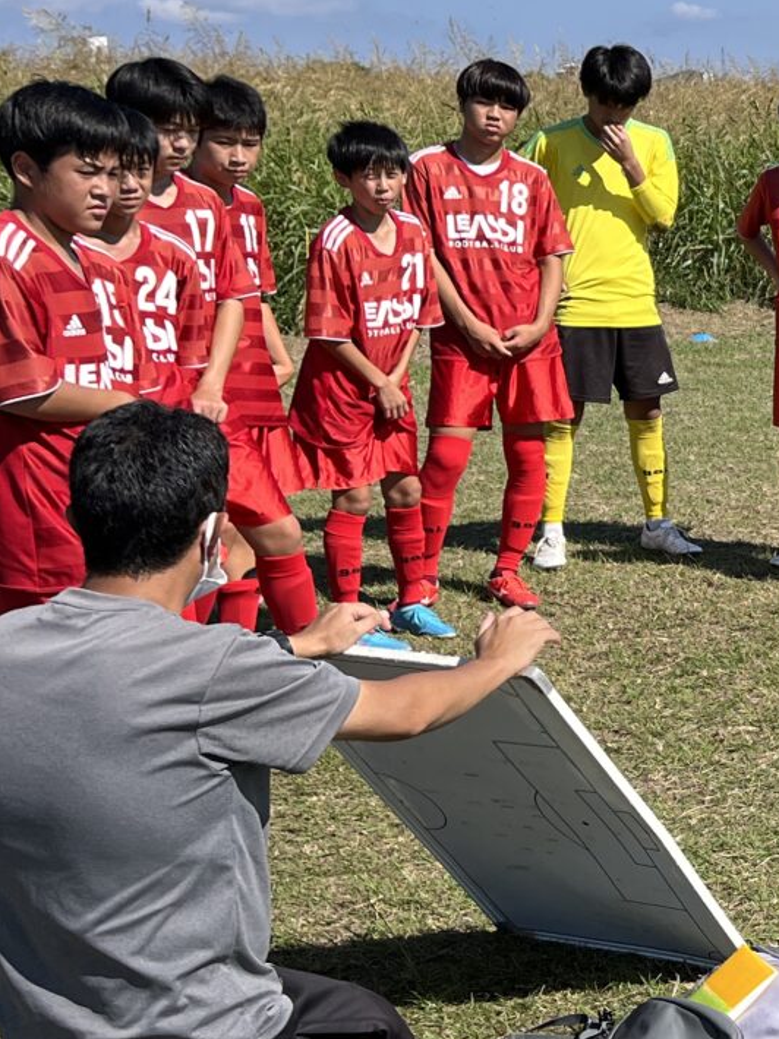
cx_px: 1381
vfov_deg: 26.0
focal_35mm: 75
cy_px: 559
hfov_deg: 16.6
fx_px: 2252
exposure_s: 1/3135
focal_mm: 5.1
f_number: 1.6
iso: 50
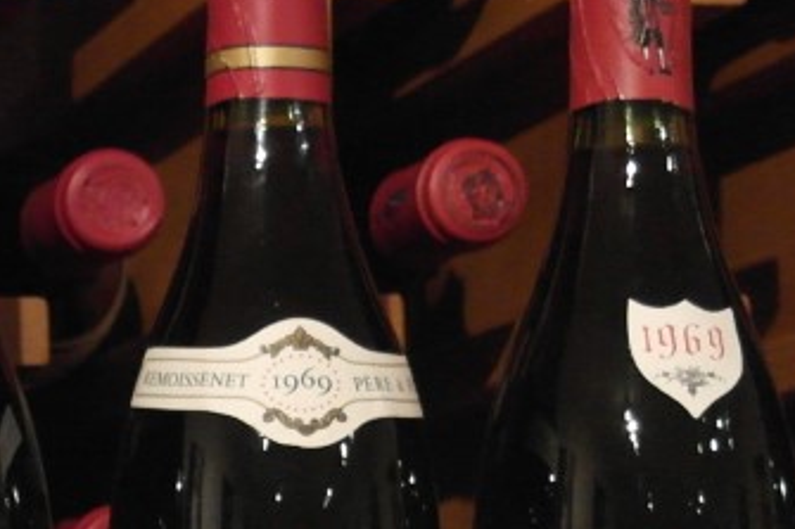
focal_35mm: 174
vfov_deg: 7.8
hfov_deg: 11.4
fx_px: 3840
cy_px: 657
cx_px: -358
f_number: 4
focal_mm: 24
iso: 1600
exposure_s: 1/20
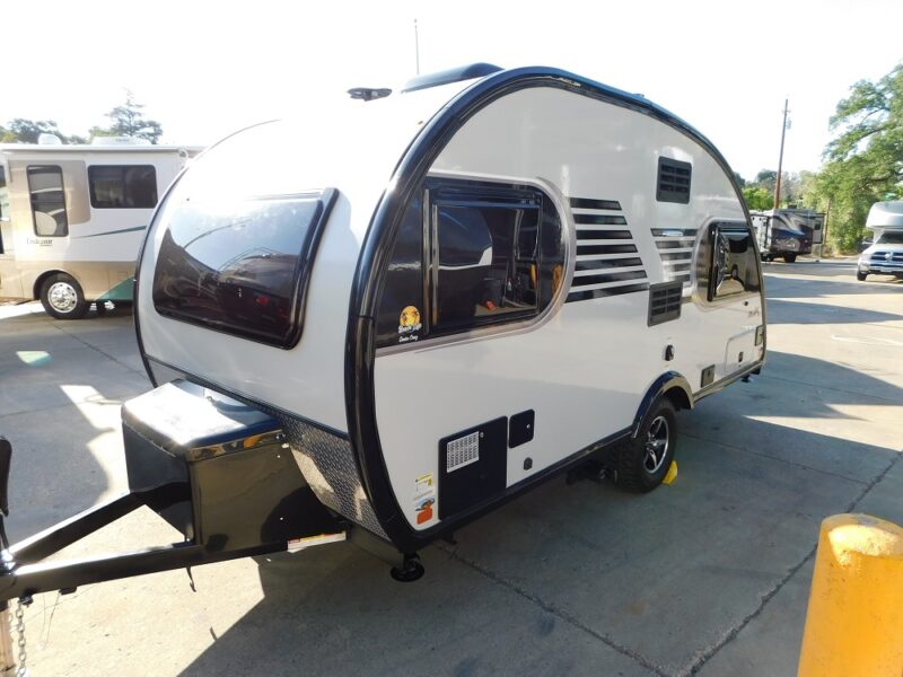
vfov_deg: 58.9
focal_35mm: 23
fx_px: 600
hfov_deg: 73.9
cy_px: 338
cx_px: 452
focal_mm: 4
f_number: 3
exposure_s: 1/400
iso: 125
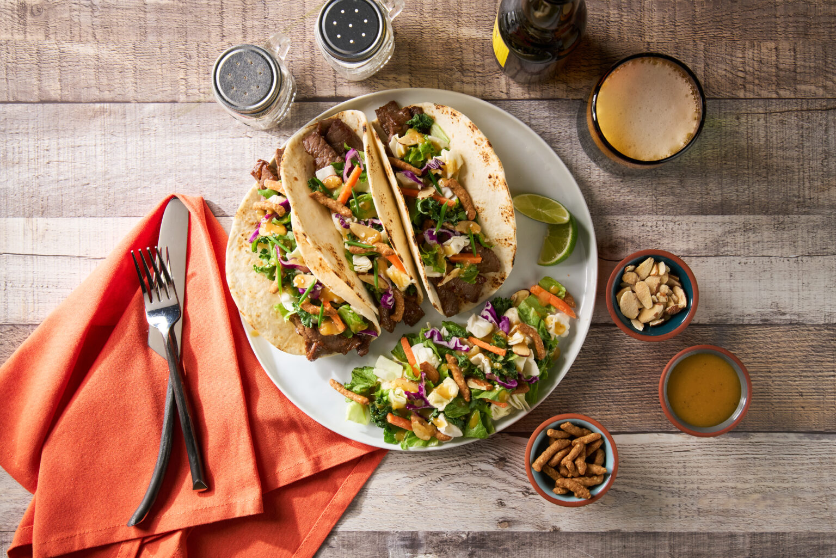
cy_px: 279
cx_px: 418
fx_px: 1347
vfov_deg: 23.4
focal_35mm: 58
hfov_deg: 34.5
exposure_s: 1/50
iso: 640
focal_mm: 58
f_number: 9
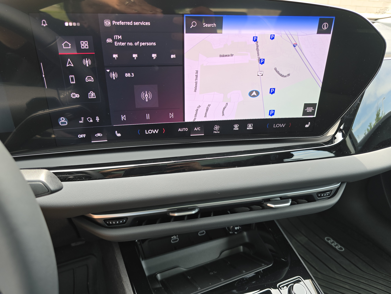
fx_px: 260
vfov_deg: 58.9
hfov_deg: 73.9
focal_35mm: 23
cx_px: 196
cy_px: 147
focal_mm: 6.3
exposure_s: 1/120
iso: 40
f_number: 1.7
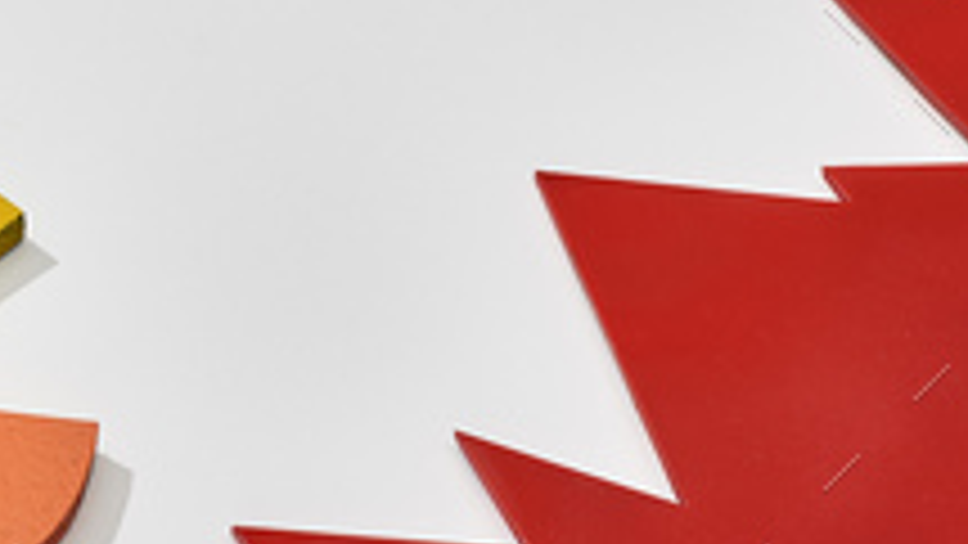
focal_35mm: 144
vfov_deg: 8.3
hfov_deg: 14.3
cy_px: -216
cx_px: -306
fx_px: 3697
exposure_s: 1/160
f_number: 8
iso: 160
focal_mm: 50
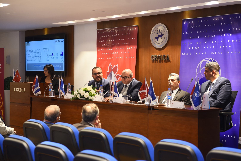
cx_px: 120
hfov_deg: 28.8
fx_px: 469
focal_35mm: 70
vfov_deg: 19.5
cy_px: 80
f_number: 2.8
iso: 500
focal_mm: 70
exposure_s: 1/125
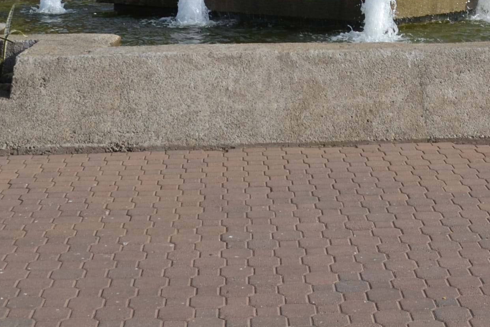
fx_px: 1089
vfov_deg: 15.9
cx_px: 393
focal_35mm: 80
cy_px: -144
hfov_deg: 24.9
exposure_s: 1/200
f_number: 7.1
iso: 100
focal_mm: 18
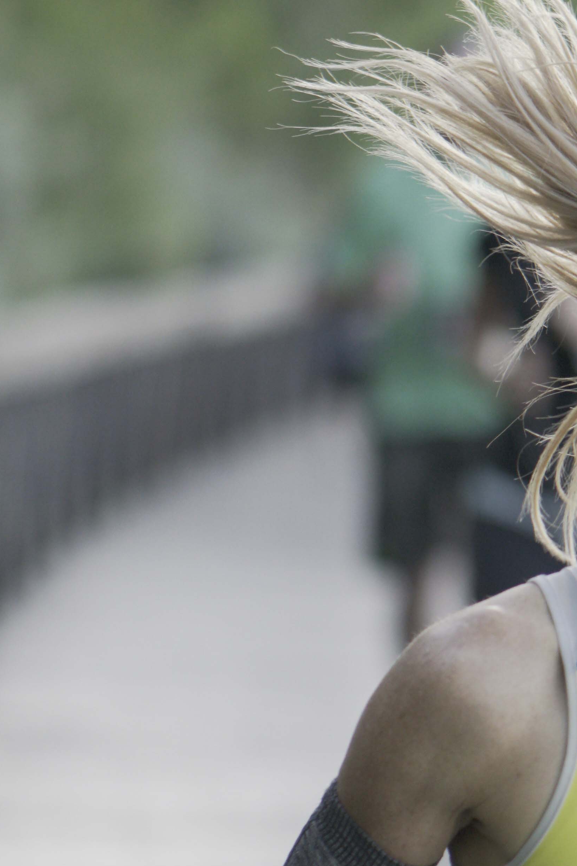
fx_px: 7434
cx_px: 687
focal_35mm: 309
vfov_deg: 6.7
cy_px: 535
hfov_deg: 4.4
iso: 800
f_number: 1.8
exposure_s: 1/1250
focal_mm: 85
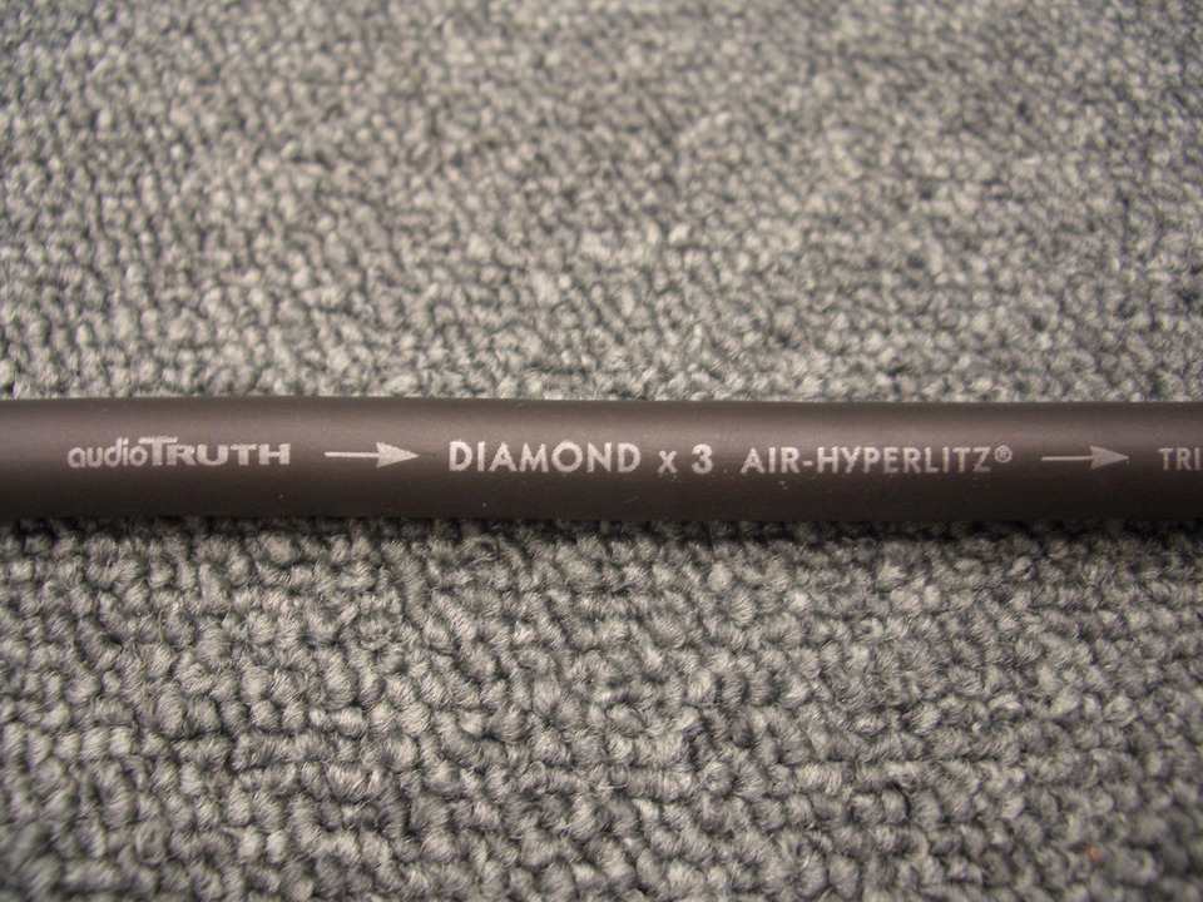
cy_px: 451
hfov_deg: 52.6
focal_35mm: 35
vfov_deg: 40.7
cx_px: 602
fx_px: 1216
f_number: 2.6
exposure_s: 1/15
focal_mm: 5.8
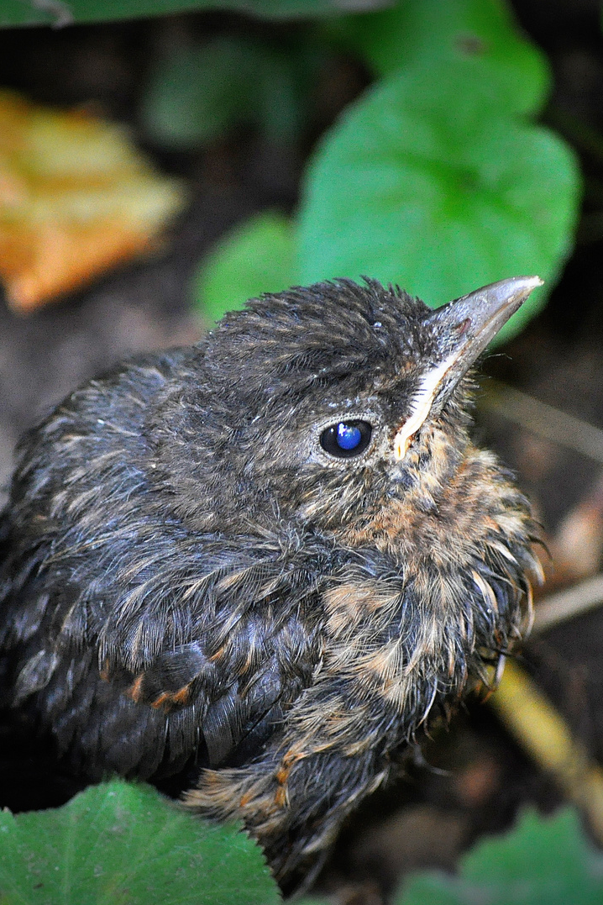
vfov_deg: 5.1
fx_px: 10225
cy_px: 453
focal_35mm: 407
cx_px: 281
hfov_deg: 3.4
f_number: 5.6
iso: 1600
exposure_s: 1/60
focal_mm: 180
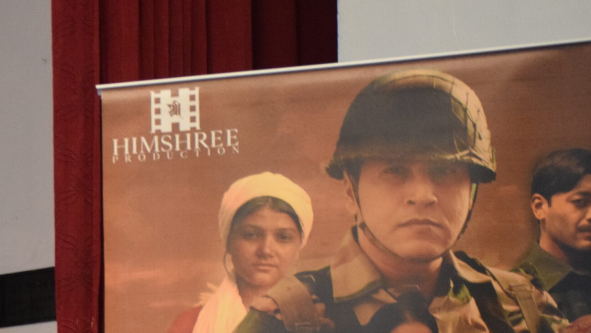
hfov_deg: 15.3
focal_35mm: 139
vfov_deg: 8.7
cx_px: 63
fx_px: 2179
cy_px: 363
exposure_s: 1/60
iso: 3200
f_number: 4.5
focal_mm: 45
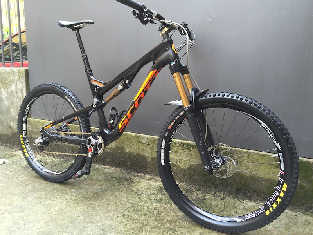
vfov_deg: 48.2
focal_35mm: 29
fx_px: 262
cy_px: 118
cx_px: 156
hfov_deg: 61.7
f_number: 2.2
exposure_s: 1/60
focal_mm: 4.15
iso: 40
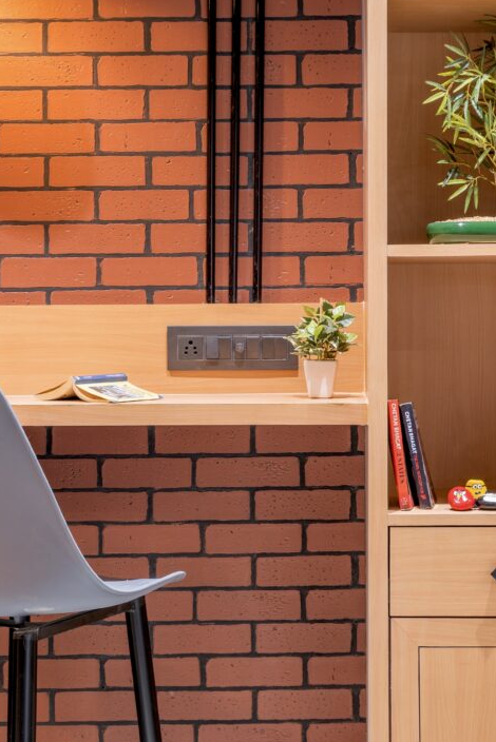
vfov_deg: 28.0
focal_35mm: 72
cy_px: 326
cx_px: 351
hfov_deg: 18.9
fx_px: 1486
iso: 100
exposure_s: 1.3
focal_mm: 33
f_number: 9
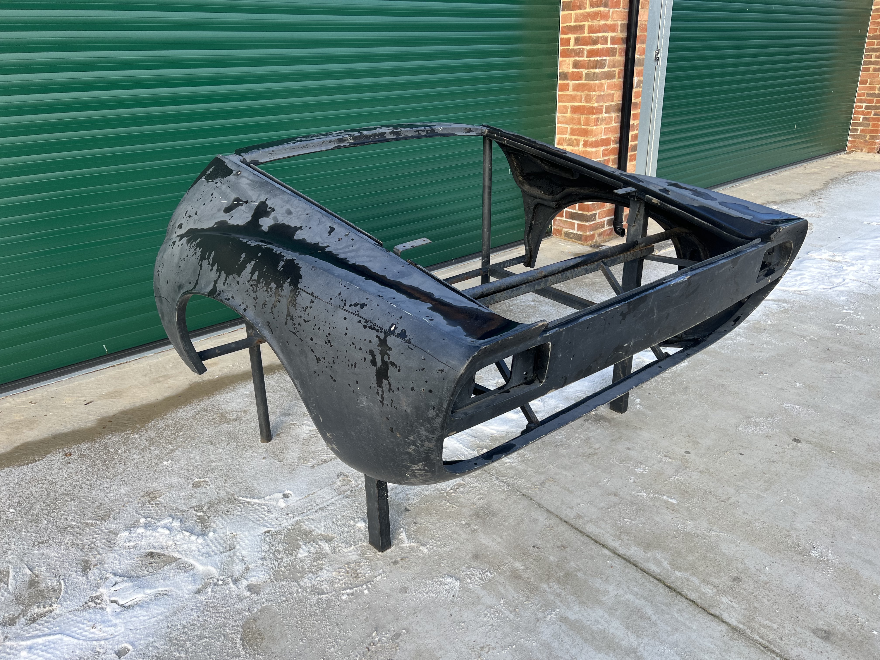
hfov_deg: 67.3
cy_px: 330
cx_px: 440
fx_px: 661
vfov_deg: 53.1
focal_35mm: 26
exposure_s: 1/718
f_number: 1.5
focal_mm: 5.7
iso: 50
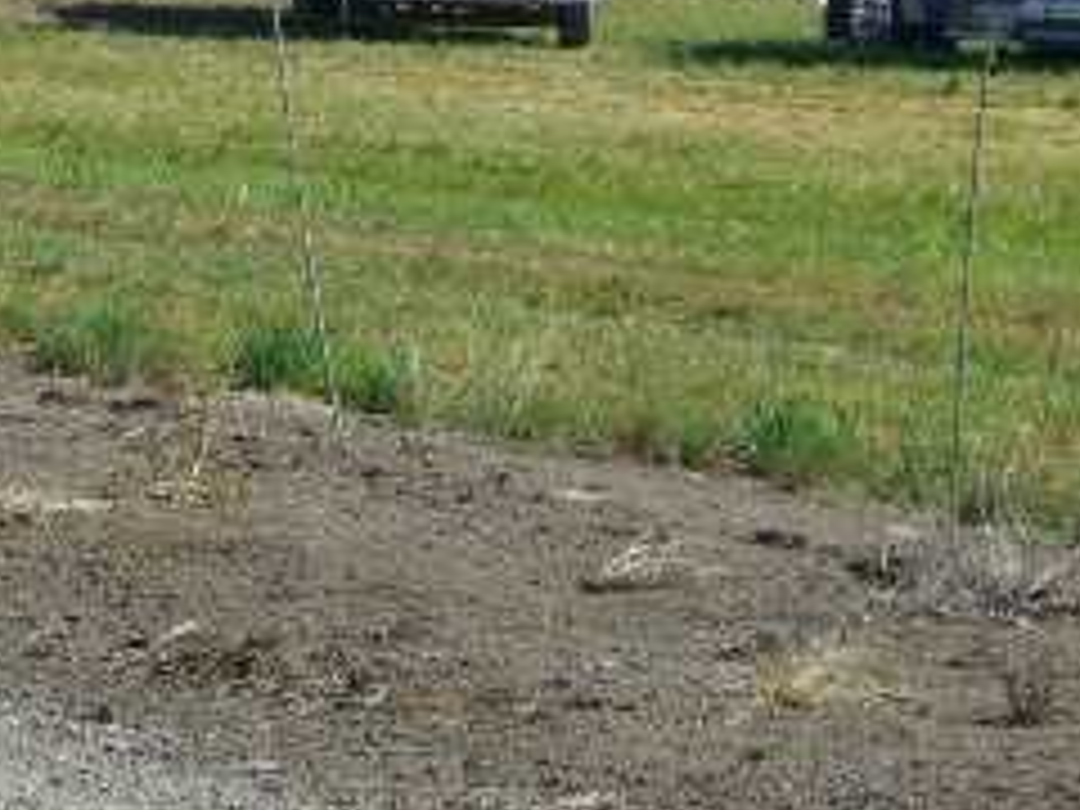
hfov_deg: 10.7
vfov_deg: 7.9
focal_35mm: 183
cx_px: -108
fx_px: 5709
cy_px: -482
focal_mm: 11.5
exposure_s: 1/200
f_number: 6.8
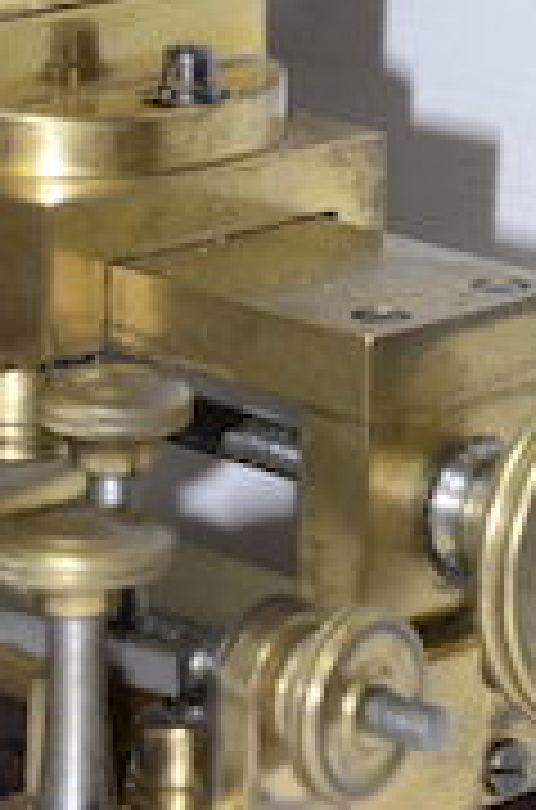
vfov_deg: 9.2
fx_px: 5031
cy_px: 50
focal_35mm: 224
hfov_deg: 6.1
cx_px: 95
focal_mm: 66
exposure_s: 1/60
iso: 800
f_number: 11
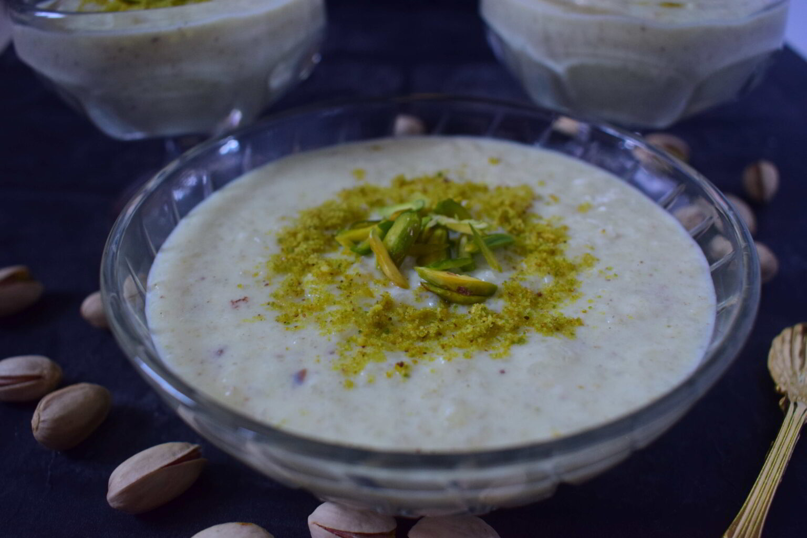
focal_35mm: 32
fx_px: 706
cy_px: 269
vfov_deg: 41.7
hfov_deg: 59.5
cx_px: 404
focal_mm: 21
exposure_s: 1/6
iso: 800
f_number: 5
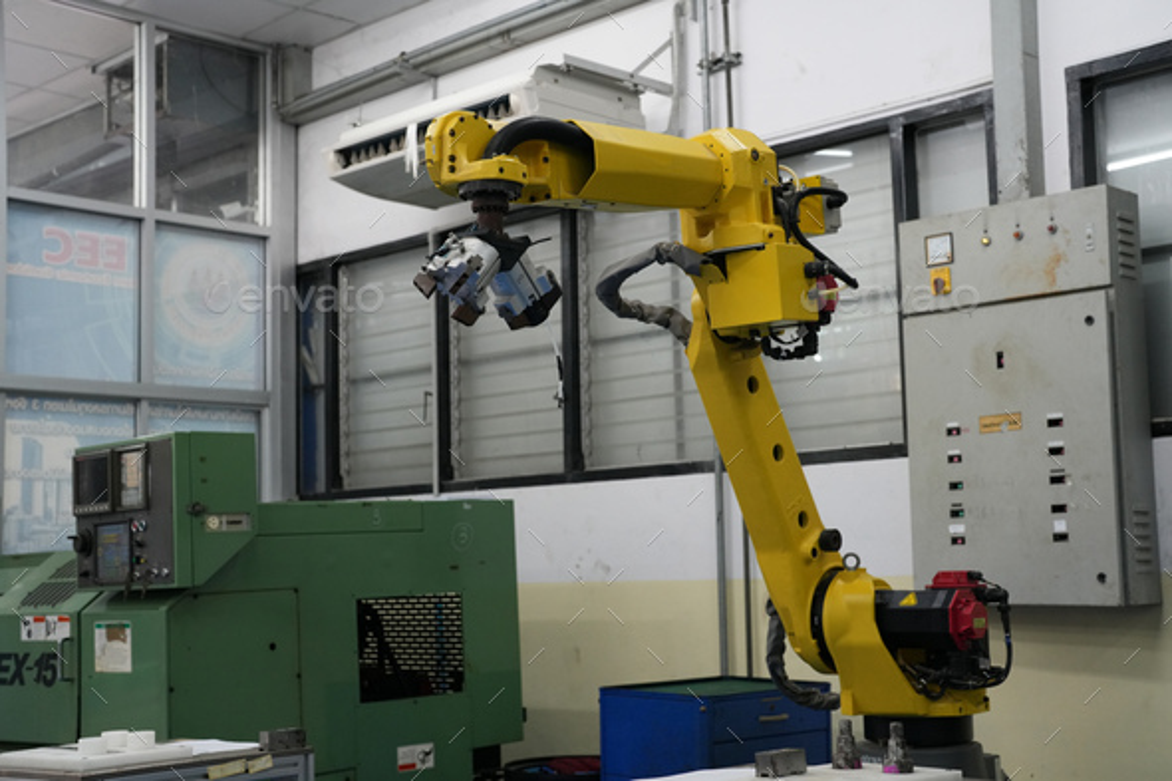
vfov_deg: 27.0
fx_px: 1627
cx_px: 586
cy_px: 390
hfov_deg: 39.6
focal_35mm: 50
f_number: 5
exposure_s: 1/60
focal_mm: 50
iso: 2000
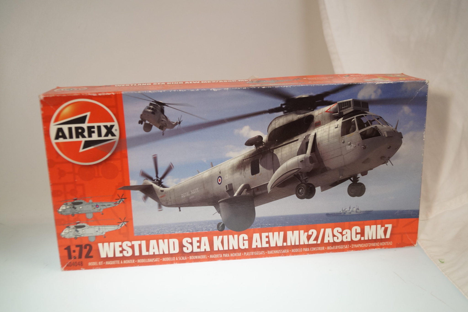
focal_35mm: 36
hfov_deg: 53.1
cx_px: 234
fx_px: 468
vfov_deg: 36.9
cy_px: 156
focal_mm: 24
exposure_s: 1/160
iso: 500
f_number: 4
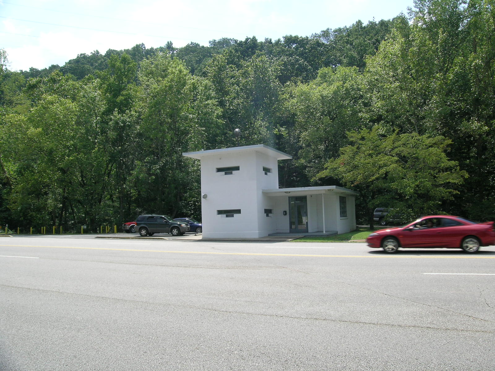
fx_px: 400
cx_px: 248
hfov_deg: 63.4
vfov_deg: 49.7
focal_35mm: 28
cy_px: 186
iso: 50
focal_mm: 5.8
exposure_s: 1/234
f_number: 6.3
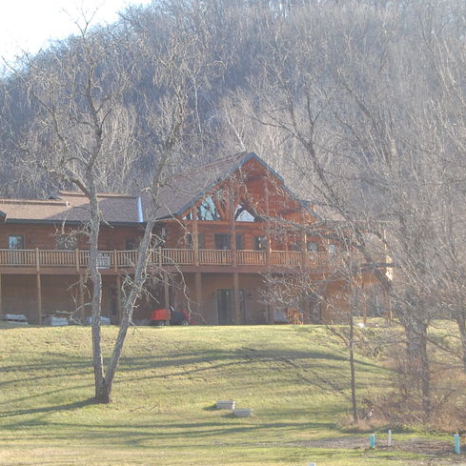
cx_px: 113
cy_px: 235
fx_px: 1523
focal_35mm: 100
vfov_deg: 17.4
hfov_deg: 17.3
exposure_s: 1/160
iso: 200
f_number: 6.3
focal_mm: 48
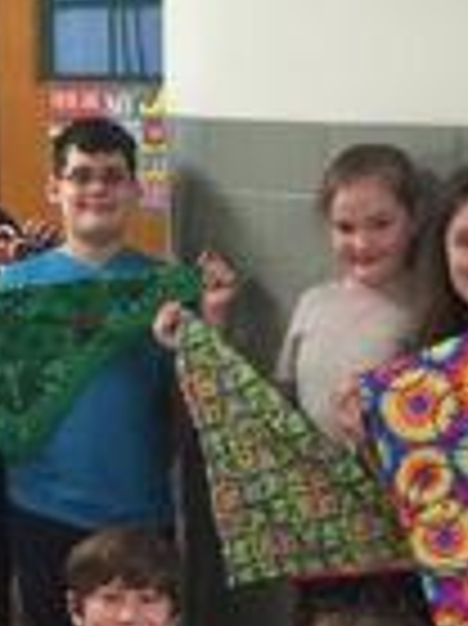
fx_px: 1805
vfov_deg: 19.2
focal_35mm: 100
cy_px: 612
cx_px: 162
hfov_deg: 14.7
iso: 200
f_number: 2.2
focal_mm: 4.15
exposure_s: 1/30
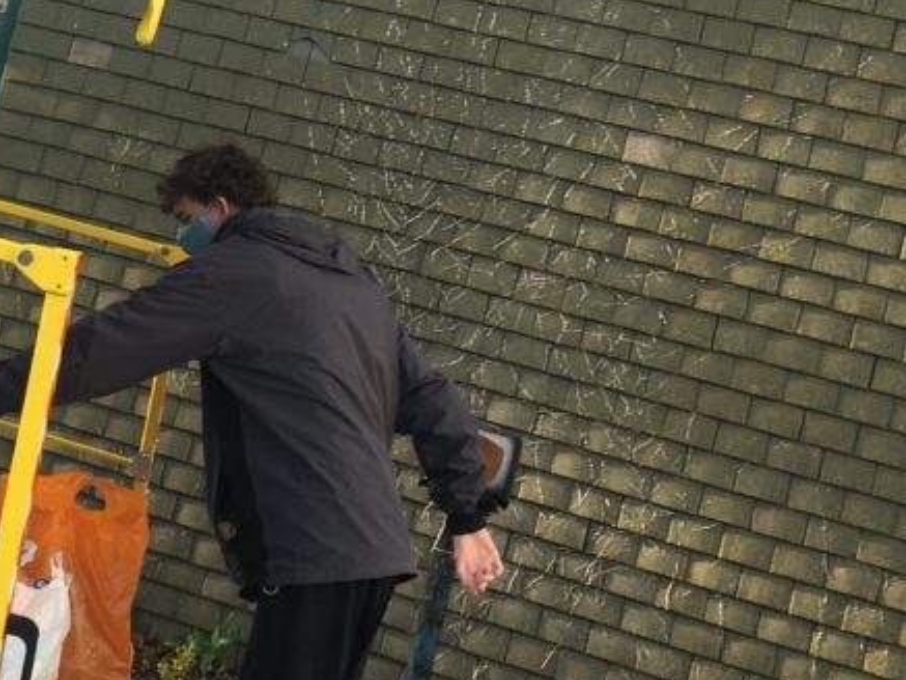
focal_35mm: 68
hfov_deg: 27.0
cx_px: 10
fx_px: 1780
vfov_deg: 21.2
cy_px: 93
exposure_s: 1/187
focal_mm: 4.15
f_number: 2.2
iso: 25
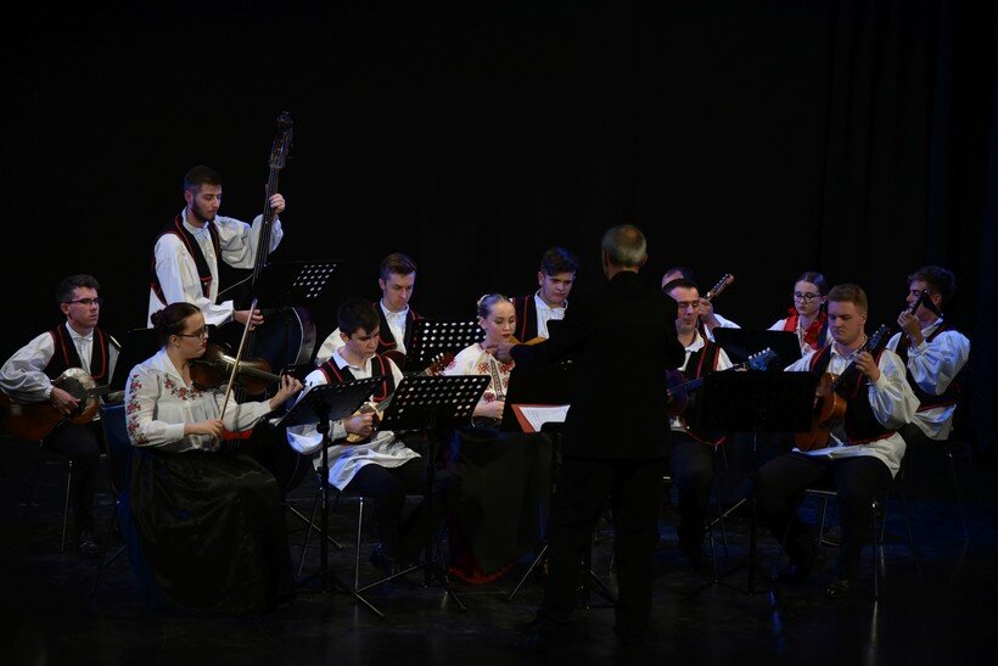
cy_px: 333
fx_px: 2911
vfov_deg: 13.0
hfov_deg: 19.5
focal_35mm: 105
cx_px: 499
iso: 800
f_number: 4
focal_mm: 105
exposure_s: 1/320
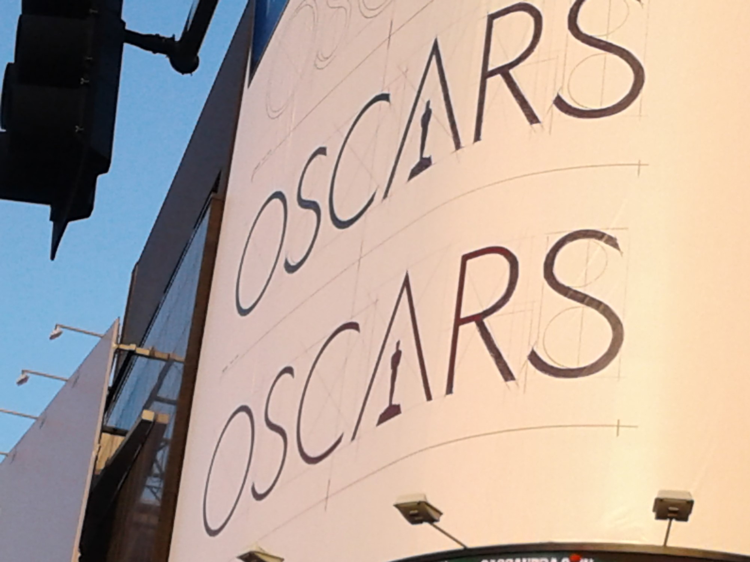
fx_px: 715
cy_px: 281
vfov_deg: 42.9
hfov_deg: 55.4
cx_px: 375
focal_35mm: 33
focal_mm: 3.3
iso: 50
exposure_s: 1/724
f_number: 2.2
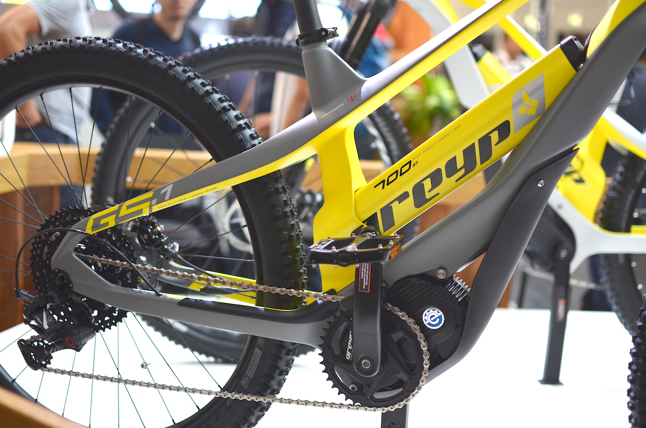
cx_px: 323
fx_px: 940
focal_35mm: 52
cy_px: 214
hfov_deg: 37.9
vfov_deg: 25.6
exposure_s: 1/200
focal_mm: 35
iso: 320
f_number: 1.8
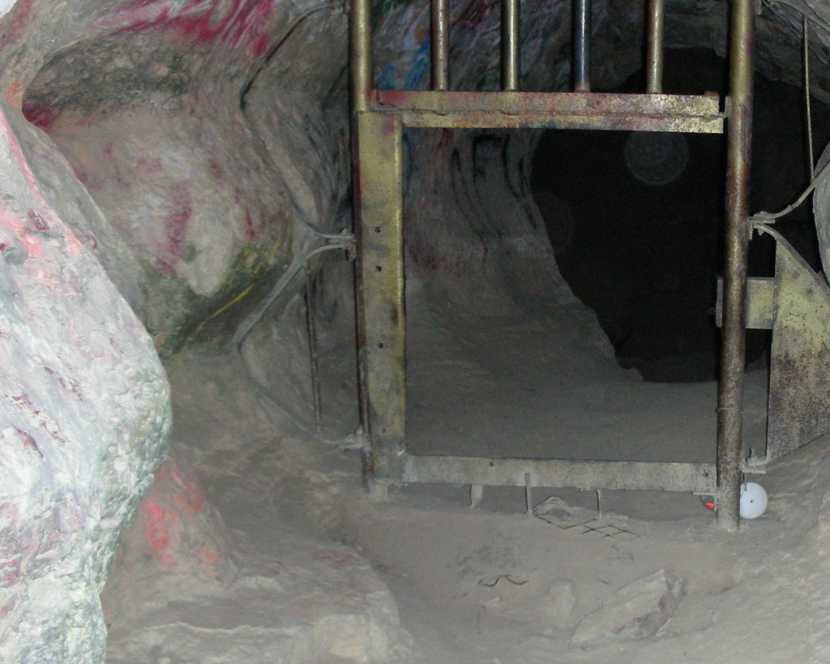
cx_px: 592
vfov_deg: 26.2
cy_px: 296
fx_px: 1425
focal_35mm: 58
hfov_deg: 32.0
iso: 200
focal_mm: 5.8
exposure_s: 1/60.1
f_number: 3
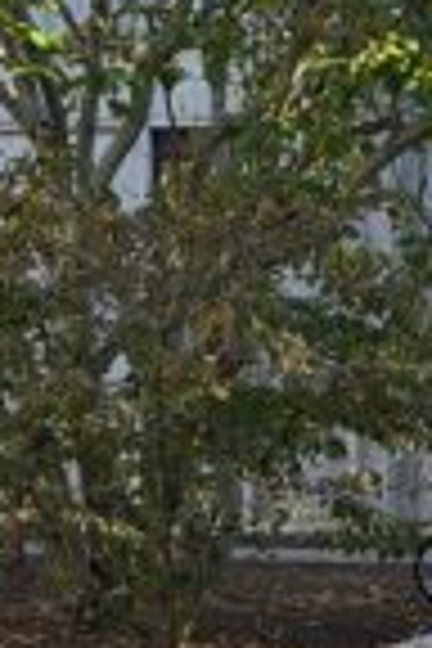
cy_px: 860
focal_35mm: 133
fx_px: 2394
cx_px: 400
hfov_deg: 10.3
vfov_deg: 14.7
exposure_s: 1/196
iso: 25
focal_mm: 5.54
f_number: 1.8
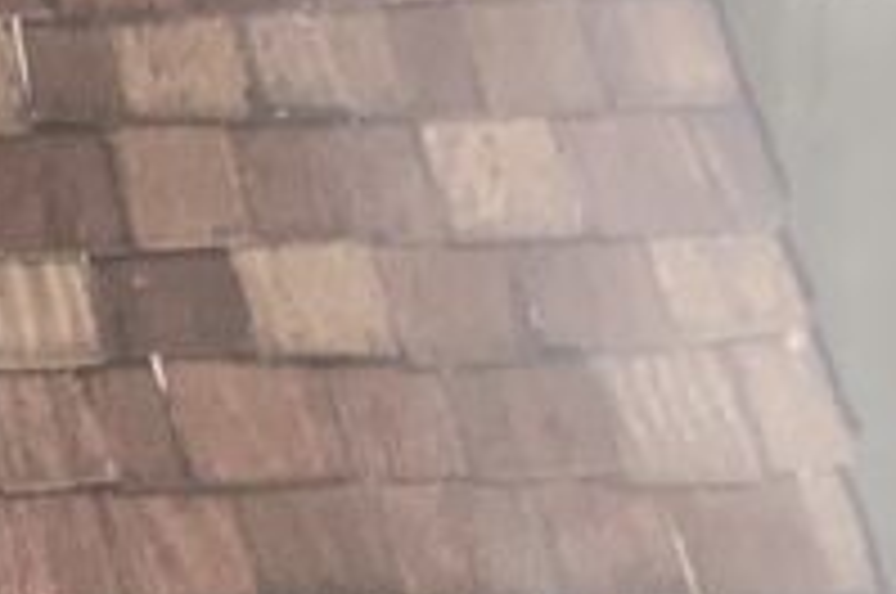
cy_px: 1098
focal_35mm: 176
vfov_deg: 7.5
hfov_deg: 10.3
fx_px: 4373
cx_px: -1148
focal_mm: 3.99
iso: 160
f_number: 1.8
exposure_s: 1/4
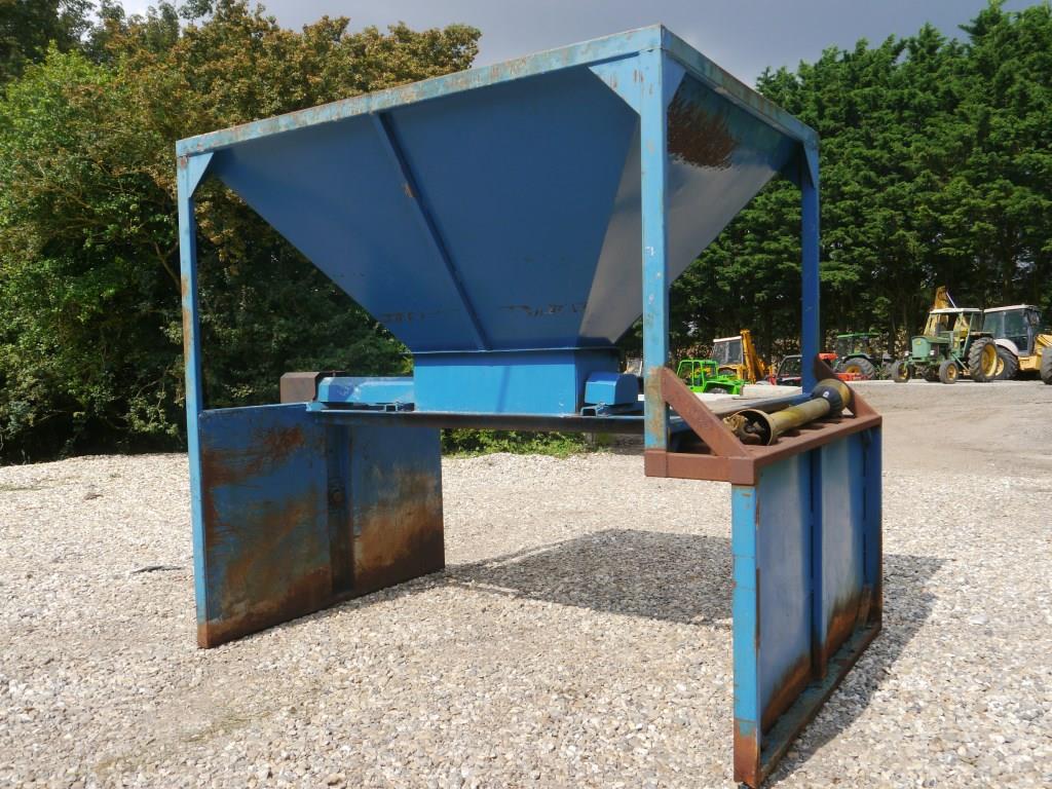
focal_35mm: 30
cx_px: 526
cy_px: 394
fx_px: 912
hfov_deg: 60.0
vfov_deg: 46.8
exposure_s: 1/400
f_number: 7.1
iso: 160
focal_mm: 15
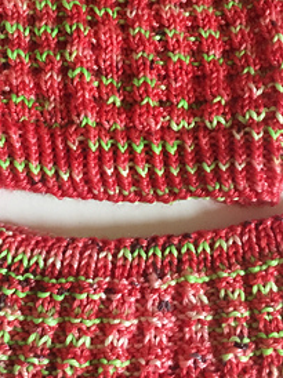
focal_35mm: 53
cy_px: 137
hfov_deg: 27.4
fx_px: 579
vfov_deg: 36.0
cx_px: 117
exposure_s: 1/30
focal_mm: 4.15
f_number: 2.2
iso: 250
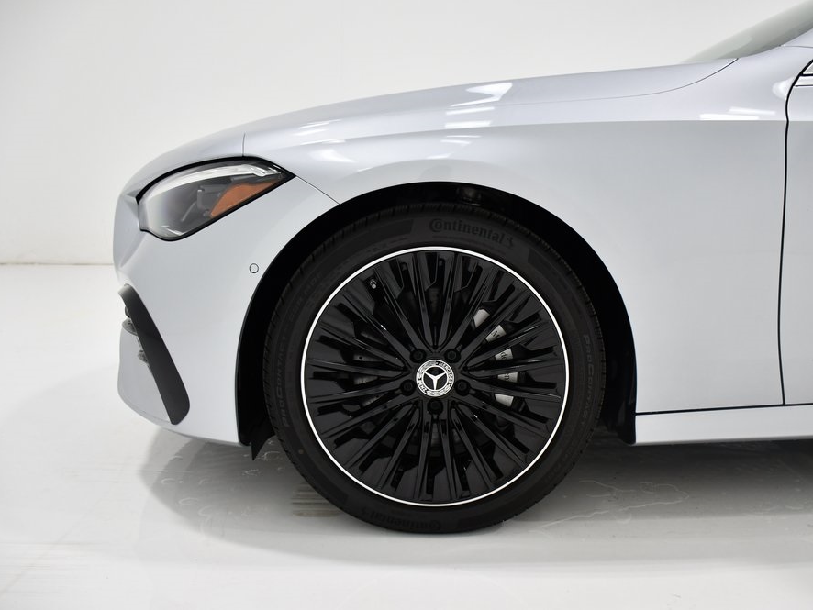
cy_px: 298
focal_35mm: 30
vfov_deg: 46.8
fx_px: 705
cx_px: 432
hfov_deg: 59.9
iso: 800
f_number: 3.5
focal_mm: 18
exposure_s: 1/125
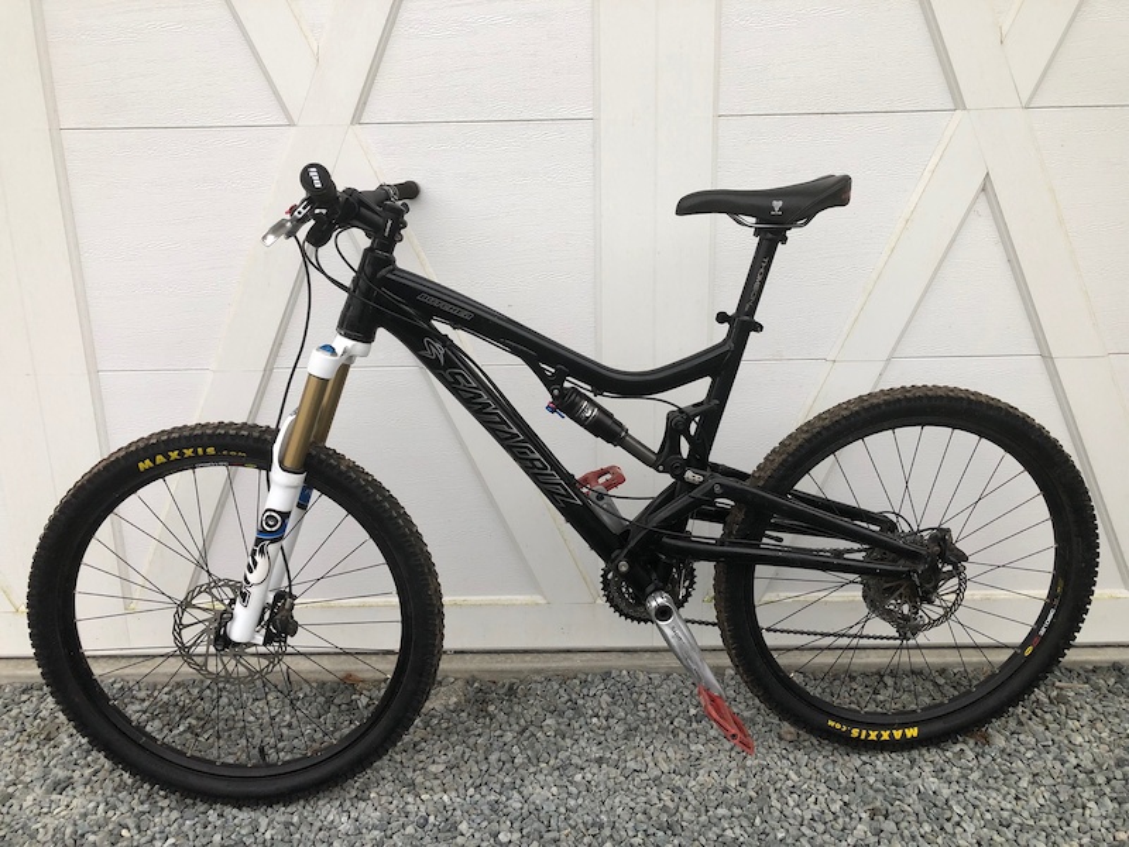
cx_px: 564
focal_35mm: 28
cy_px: 424
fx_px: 913
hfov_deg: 63.4
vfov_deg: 49.7
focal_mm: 3.99
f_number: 1.8
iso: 50
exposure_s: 1/120
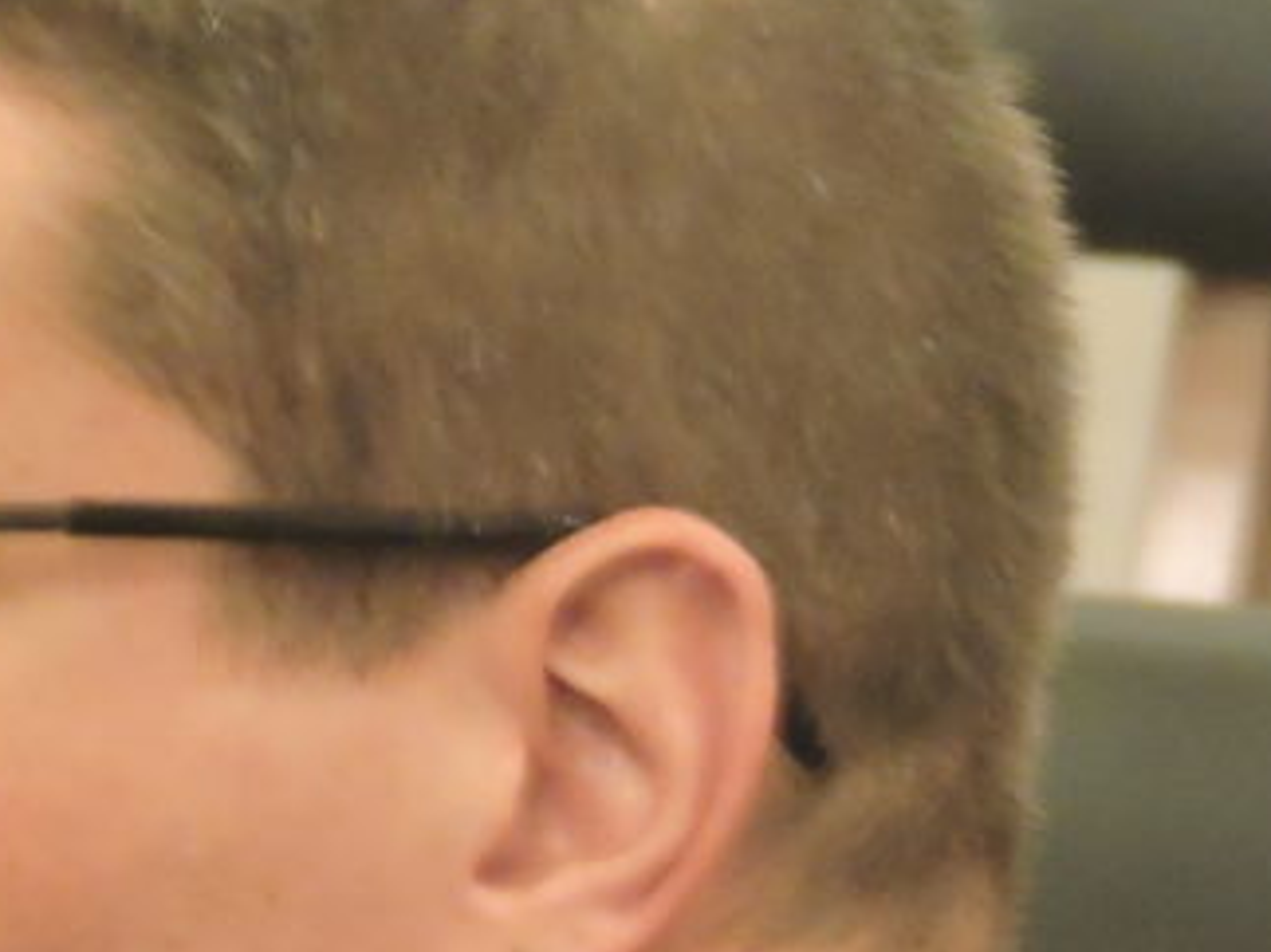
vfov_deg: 1.8
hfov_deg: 2.4
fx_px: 30317
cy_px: 342
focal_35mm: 826
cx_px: 175
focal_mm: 35.7
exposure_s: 1/13
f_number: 4.6
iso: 800
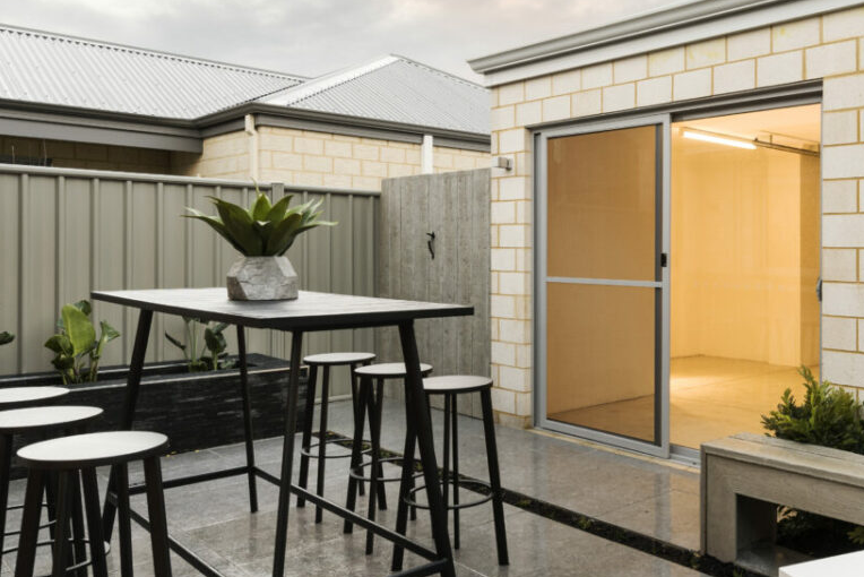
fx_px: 792
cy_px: 249
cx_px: 674
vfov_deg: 39.9
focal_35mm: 33
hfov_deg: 53.9
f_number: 9.5
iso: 125
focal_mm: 14
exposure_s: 1/4
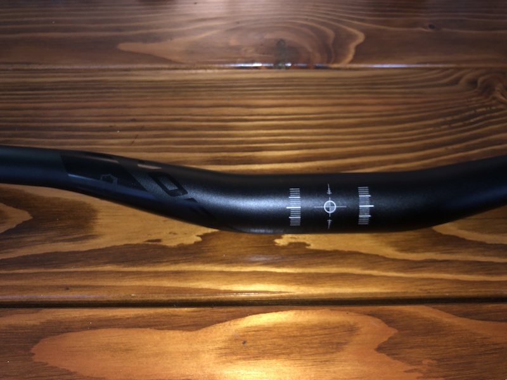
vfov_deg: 49.7
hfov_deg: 63.4
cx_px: 254
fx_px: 410
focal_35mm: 28
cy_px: 190
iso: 50
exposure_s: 1/4
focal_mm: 4
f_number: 1.8
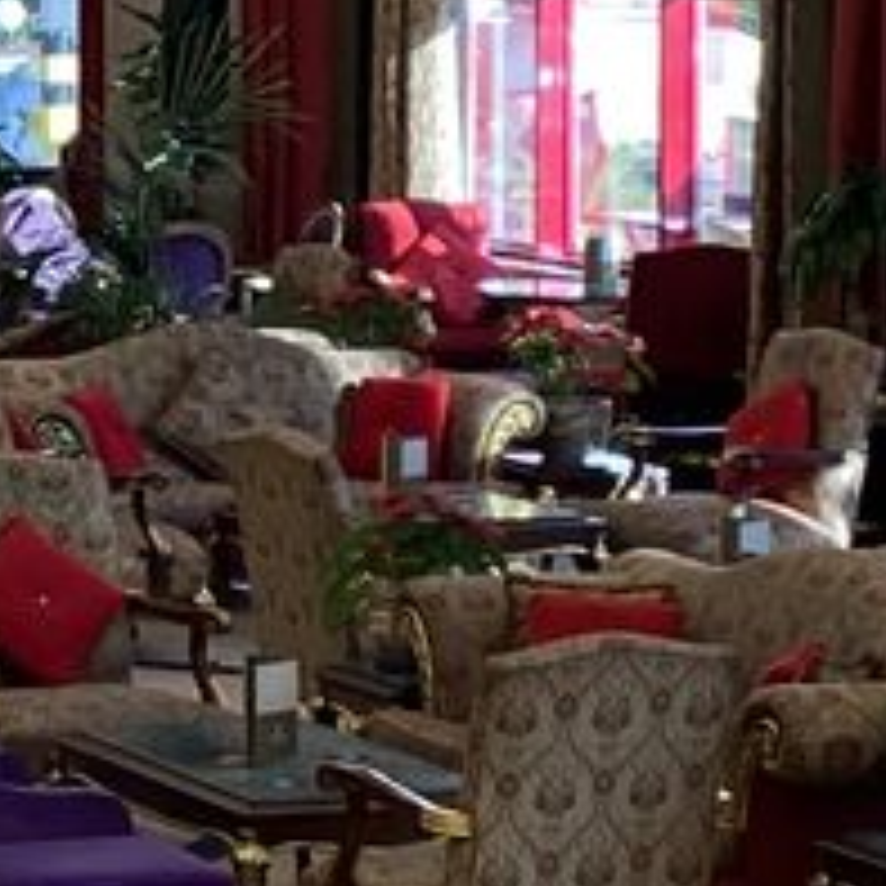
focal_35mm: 187
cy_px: 85
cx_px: -598
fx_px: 5415
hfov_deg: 9.0
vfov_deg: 9.3
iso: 100
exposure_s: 1/100
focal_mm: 4.25
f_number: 1.8
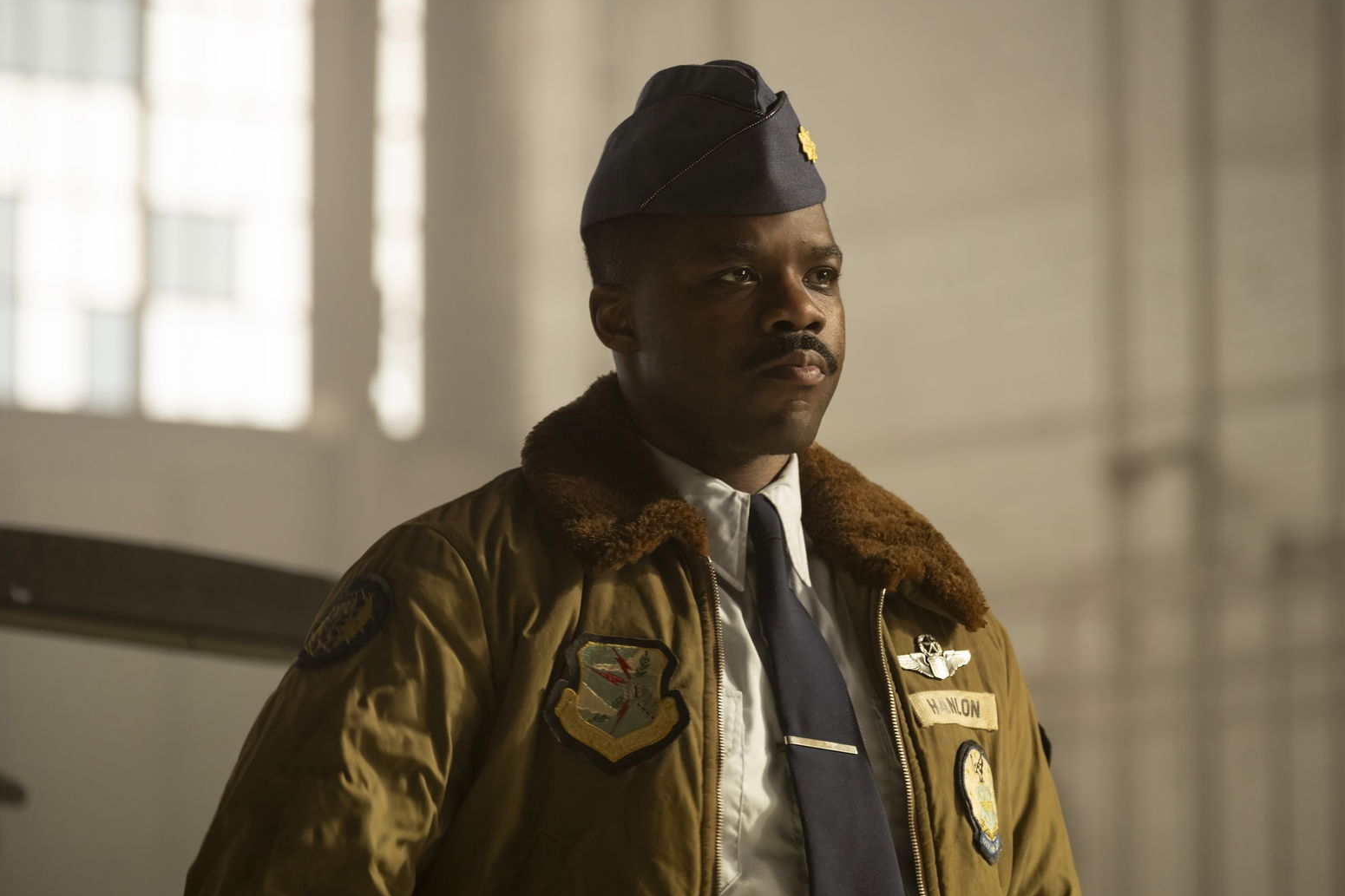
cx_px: 672
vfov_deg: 7.2
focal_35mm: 192
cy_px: 451
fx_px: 7172
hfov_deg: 10.7
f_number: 3.6
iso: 1600
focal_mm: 124.3
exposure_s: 1/125
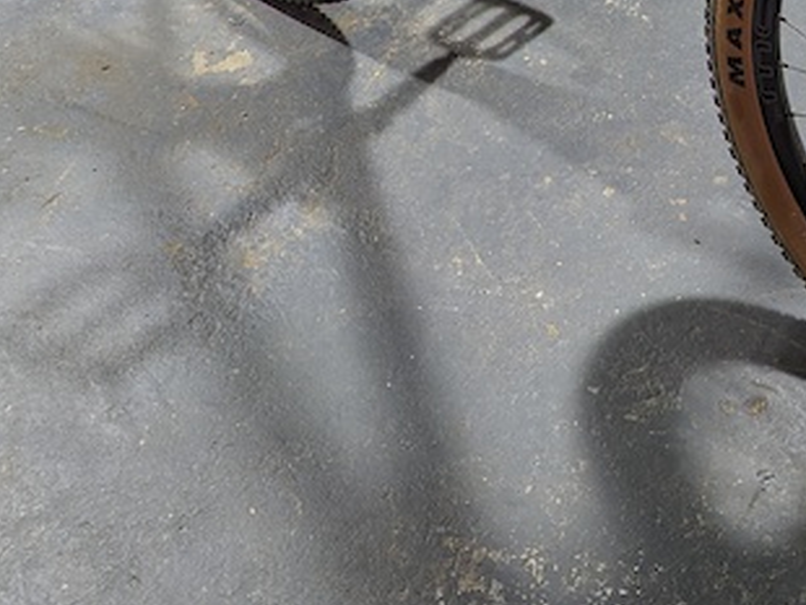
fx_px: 1445
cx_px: 647
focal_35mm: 62
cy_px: -156
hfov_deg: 30.4
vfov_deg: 21.6
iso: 124
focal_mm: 6.81
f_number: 1.85
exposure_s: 1/24
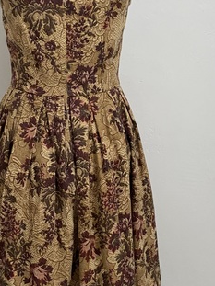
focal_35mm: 54
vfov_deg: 35.5
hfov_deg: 26.8
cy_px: 162
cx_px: 66
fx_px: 447
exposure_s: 1/60
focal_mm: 4.25
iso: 320
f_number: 1.8
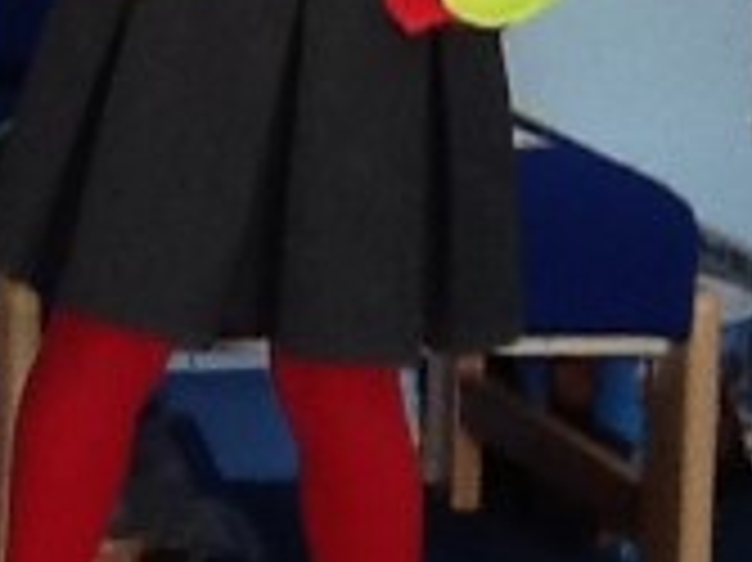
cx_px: -572
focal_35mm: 169
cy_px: -279
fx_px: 3669
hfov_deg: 11.0
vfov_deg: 8.6
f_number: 2.4
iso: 50
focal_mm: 2.03
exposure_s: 1/30
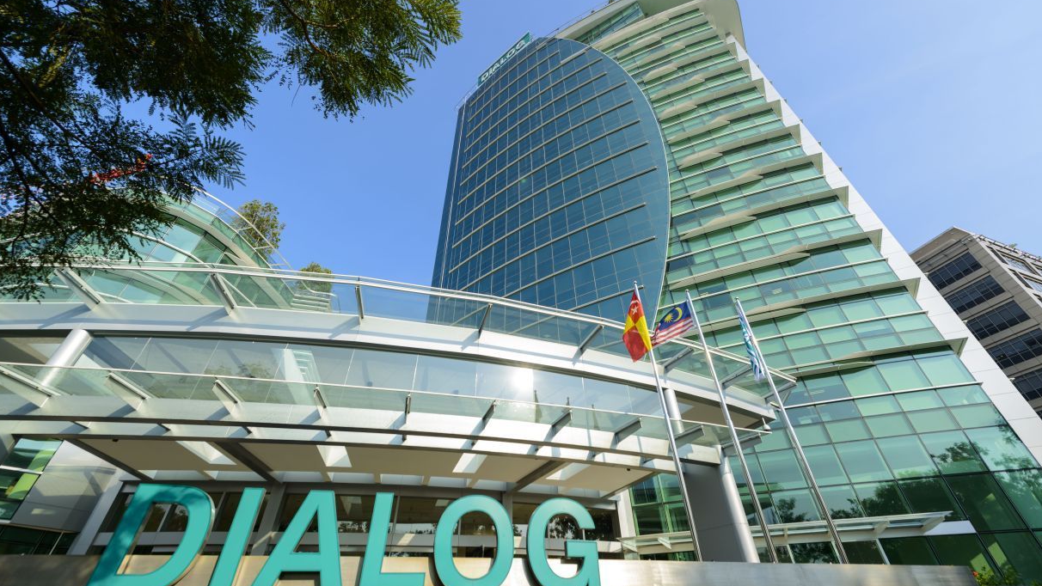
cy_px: 287
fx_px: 414
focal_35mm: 15
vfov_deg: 70.5
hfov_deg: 103.0
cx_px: 524
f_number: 11
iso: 100
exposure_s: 1/250
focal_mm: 14
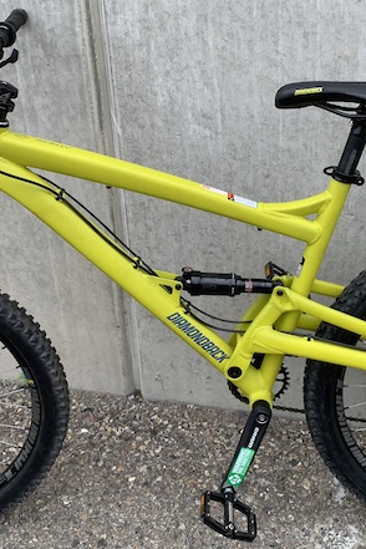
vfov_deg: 40.3
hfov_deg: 27.5
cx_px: 205
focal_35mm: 49
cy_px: 260
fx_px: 747
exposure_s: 1/531
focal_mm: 4.25
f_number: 1.8
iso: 25
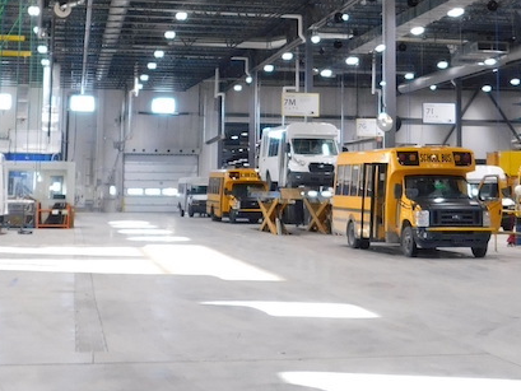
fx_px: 1084
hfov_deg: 27.0
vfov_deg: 20.0
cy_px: 25
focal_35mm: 72
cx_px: 307
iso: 125
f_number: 3
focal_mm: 4
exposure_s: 1/30
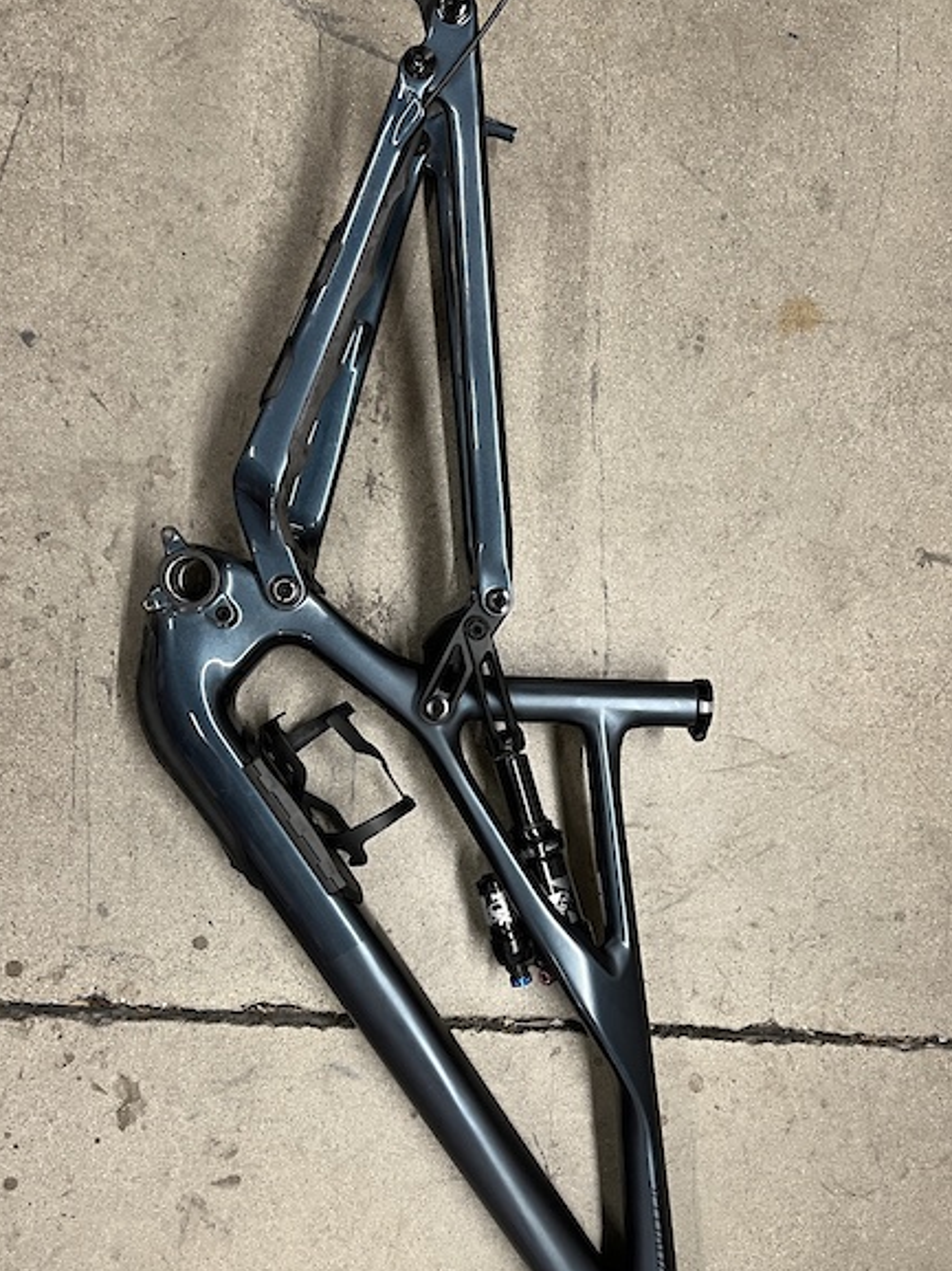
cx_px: 488
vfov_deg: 51.0
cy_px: 763
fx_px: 1321
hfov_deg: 39.6
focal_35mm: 36
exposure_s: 1/59
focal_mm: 5.7
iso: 200
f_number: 1.5
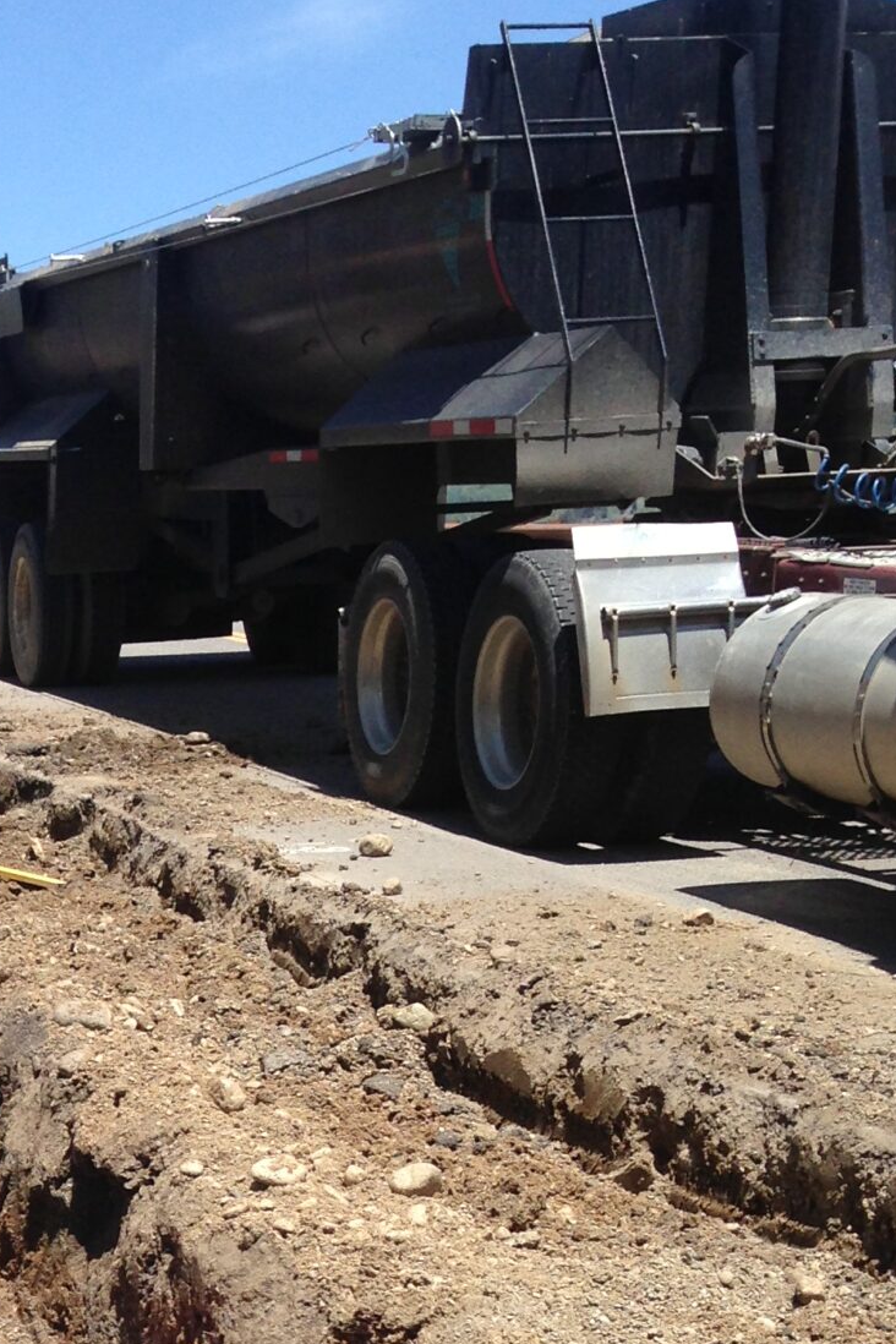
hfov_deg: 16.2
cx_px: -234
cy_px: 1350
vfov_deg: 24.2
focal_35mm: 80
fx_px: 2986
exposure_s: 1/1261
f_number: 2.4
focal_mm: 4.13
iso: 50
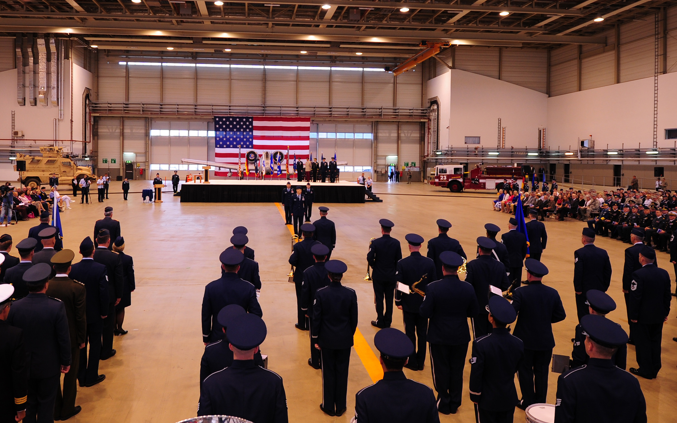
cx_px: 285
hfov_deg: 72.1
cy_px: 165
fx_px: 461
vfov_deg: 48.9
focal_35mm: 25
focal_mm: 16
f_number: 4
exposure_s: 1/100
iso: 500
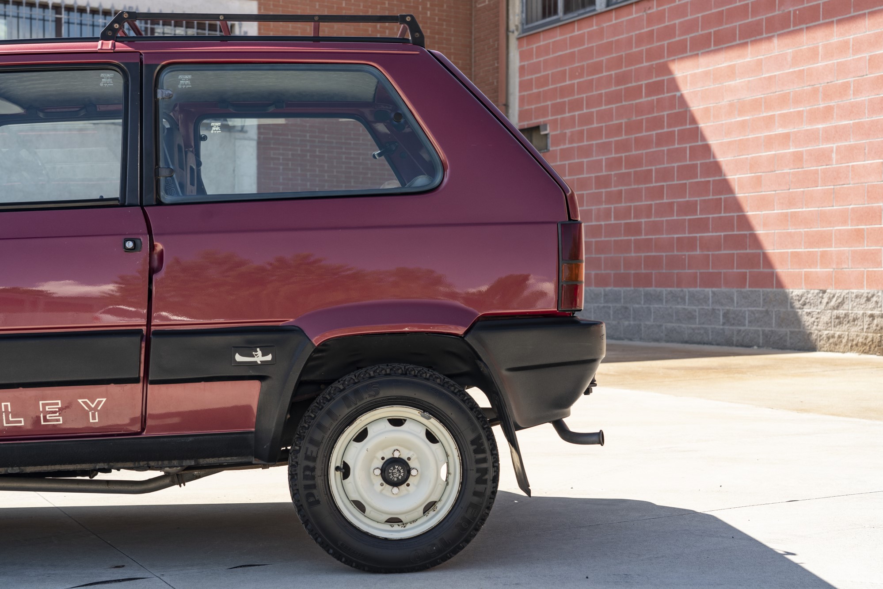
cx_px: 442
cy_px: 294
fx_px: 1251
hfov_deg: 38.9
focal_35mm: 51
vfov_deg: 26.5
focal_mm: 51
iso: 160
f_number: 5.6
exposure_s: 1/80
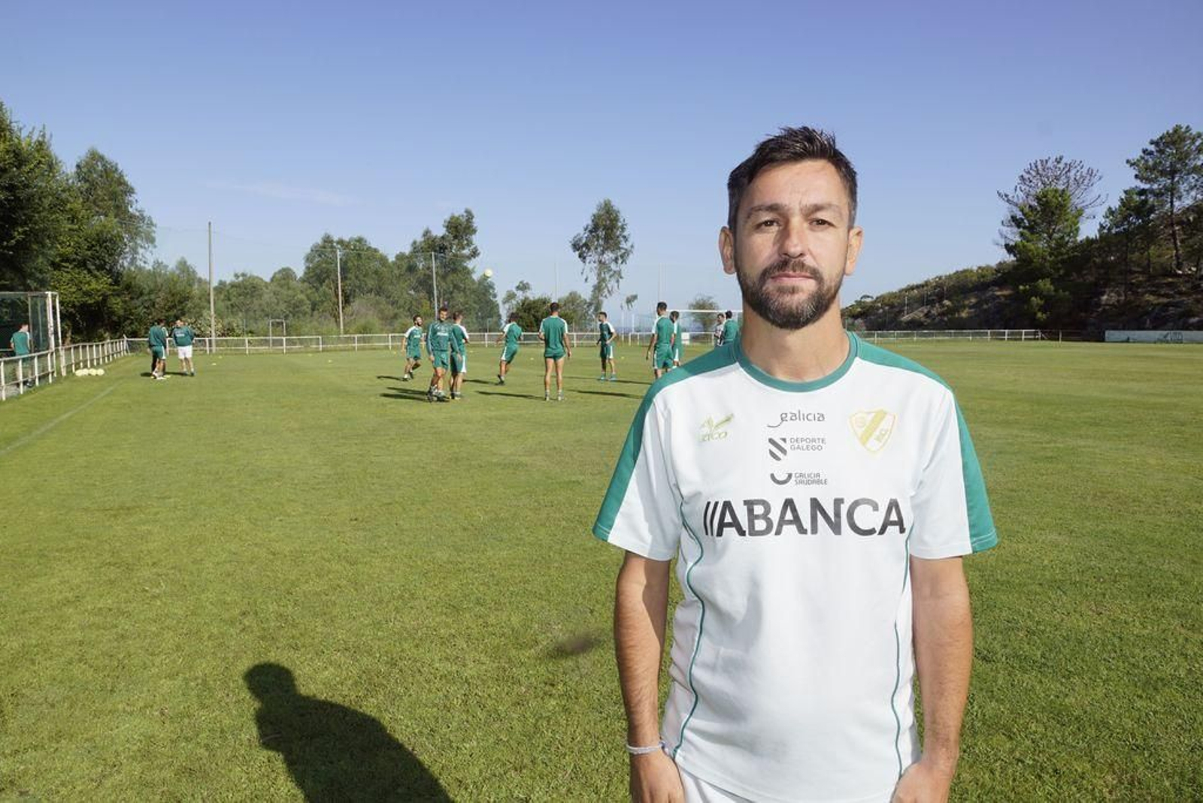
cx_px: 602
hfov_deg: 70.4
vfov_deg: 50.5
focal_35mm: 26
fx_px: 853
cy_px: 402
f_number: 11
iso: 100
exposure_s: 1/160
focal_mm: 17
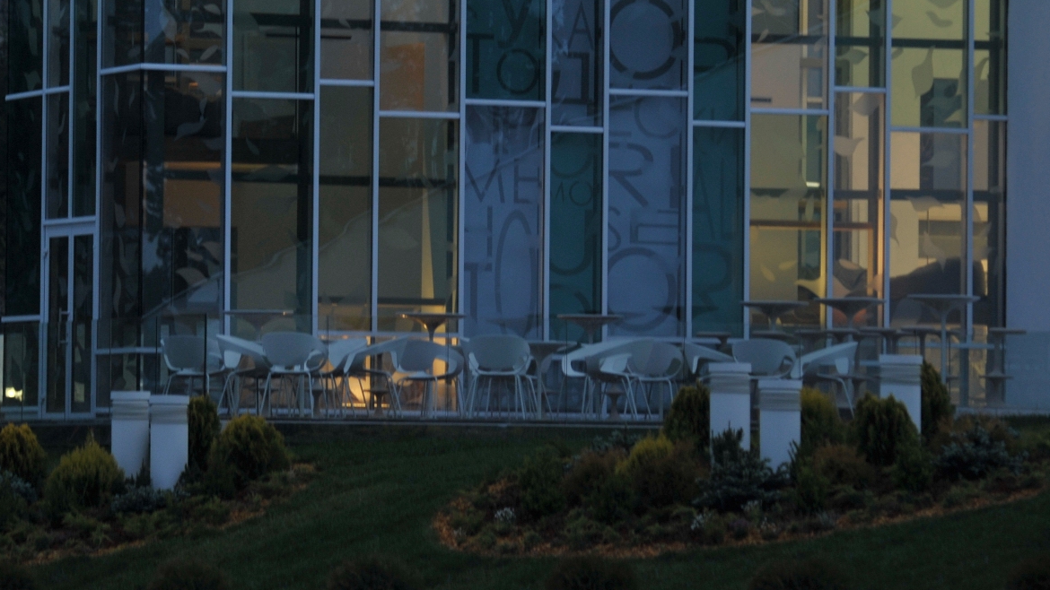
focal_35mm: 257
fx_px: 7155
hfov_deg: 8.4
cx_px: 353
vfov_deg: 4.7
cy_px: 155
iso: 400
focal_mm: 135
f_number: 3.2
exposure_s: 1/80
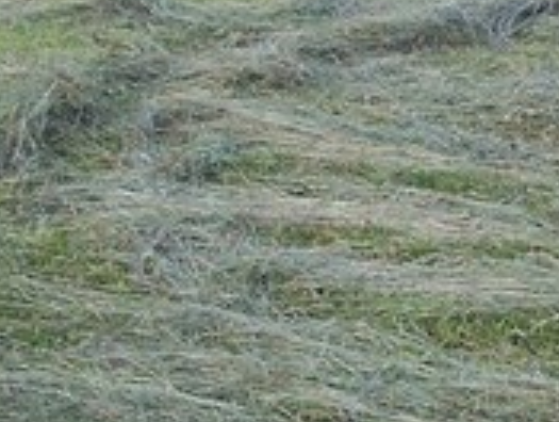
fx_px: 2476
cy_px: -96
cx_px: 399
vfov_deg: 9.6
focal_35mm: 153
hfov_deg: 12.9
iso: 100
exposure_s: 1/45
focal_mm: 8
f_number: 3.4
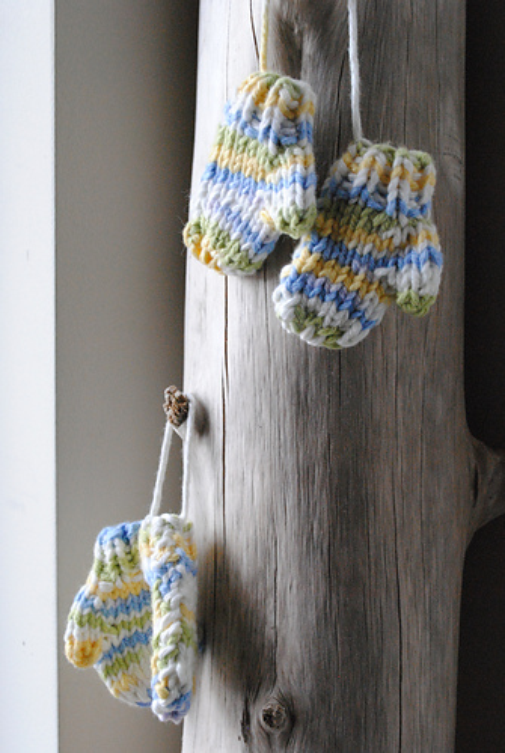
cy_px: 376
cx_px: 252
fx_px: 1006
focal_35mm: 48
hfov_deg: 28.2
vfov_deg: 41.1
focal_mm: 32
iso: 1600
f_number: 8
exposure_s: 1/80
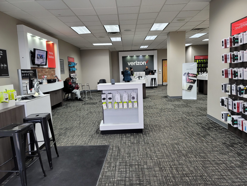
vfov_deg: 54.9
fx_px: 178
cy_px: 93
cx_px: 124
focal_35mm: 25
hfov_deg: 69.4
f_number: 1.8
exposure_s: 1/120
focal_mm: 7
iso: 320
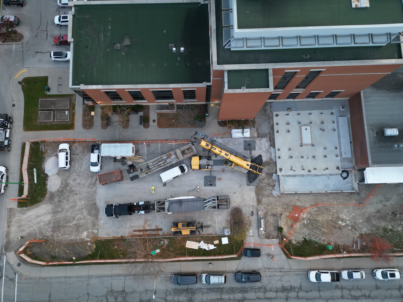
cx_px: 202
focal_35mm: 24
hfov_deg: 71.6
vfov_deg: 56.8
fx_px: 279
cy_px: 151
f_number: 1.7
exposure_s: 1/20
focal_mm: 6.72
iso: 110
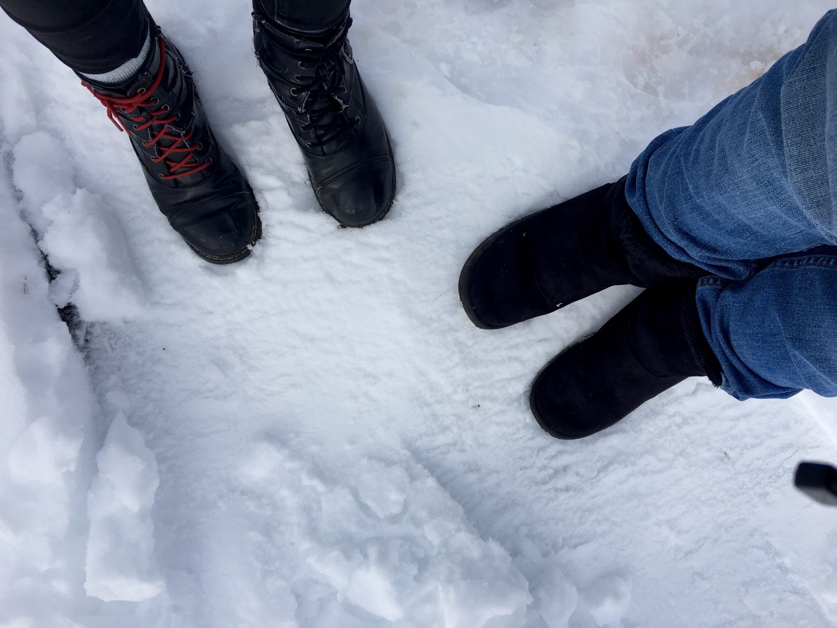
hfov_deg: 61.7
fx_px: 701
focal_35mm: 29
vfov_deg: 48.2
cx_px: 418
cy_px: 314
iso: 25
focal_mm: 4.15
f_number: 2.2
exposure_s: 1/1304
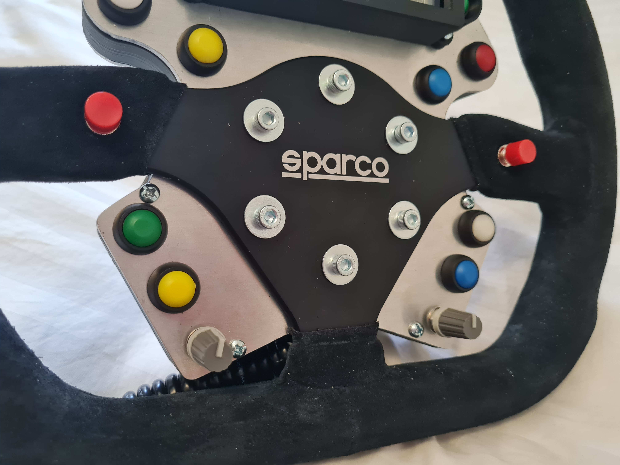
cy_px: 232
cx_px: 310
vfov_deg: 53.1
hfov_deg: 67.3
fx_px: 466
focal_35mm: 26
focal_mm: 5.4
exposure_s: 1/50
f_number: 1.8
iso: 500
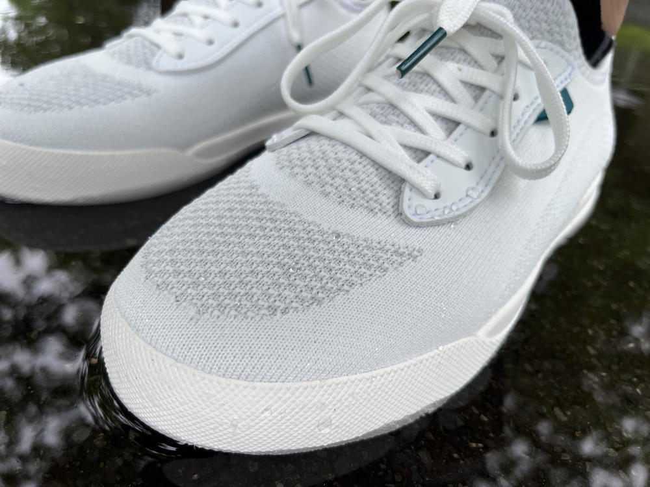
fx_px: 488
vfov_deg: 53.1
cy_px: 244
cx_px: 325
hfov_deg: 67.3
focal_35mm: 26
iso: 50
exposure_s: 1/787
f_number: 1.6
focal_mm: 5.1
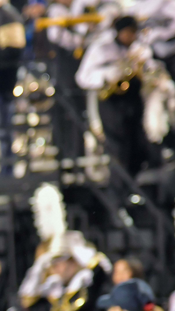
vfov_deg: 5.1
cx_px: -109
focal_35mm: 427
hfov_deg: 2.8
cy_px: 211
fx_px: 3526
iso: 1250
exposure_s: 1/250
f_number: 4
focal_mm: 105
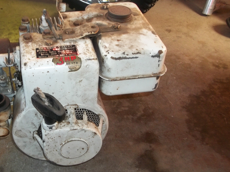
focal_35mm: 43
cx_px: 79
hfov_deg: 43.3
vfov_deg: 33.6
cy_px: 88
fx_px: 286
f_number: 2.9
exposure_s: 1/30
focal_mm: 5.7
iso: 160
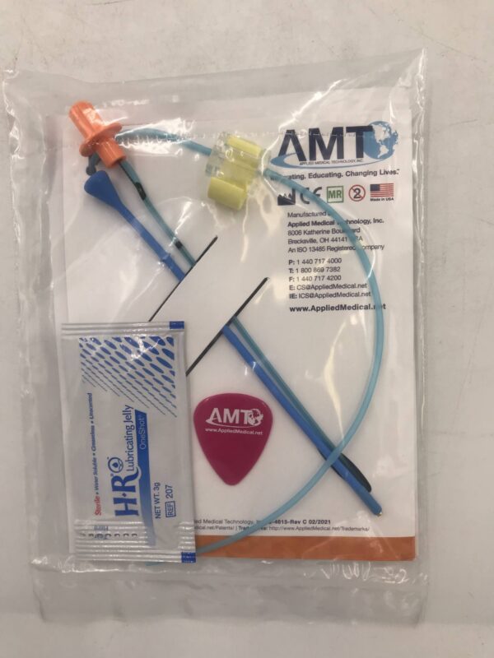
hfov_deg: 49.7
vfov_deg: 63.4
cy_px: 329
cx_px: 247
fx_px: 533
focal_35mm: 28
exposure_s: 1/251
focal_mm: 3.99
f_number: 1.8
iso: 20
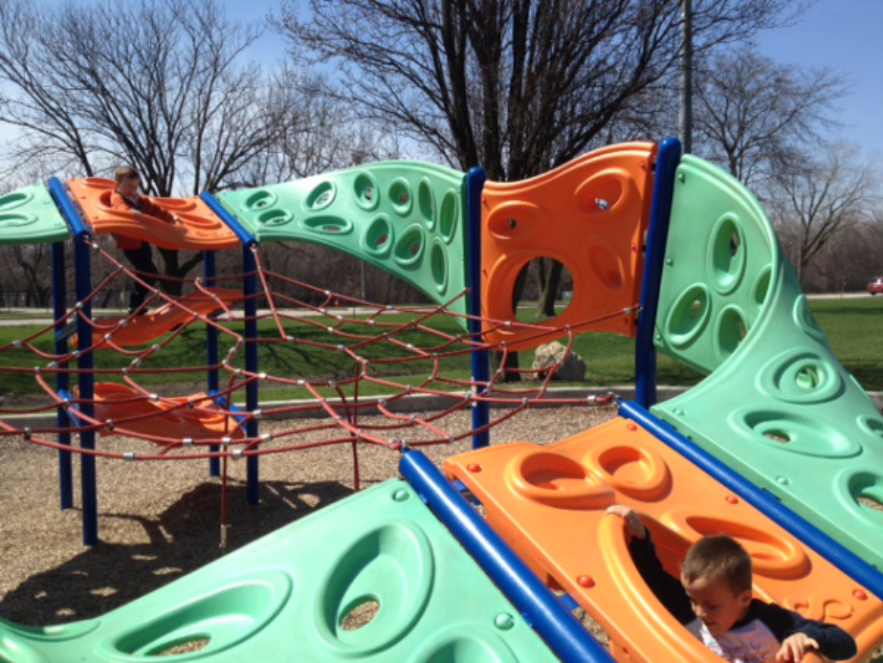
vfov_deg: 40.7
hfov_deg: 52.6
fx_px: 893
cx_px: 442
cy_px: 332
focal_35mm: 35
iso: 64
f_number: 2.4
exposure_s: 1/1672
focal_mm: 4.28
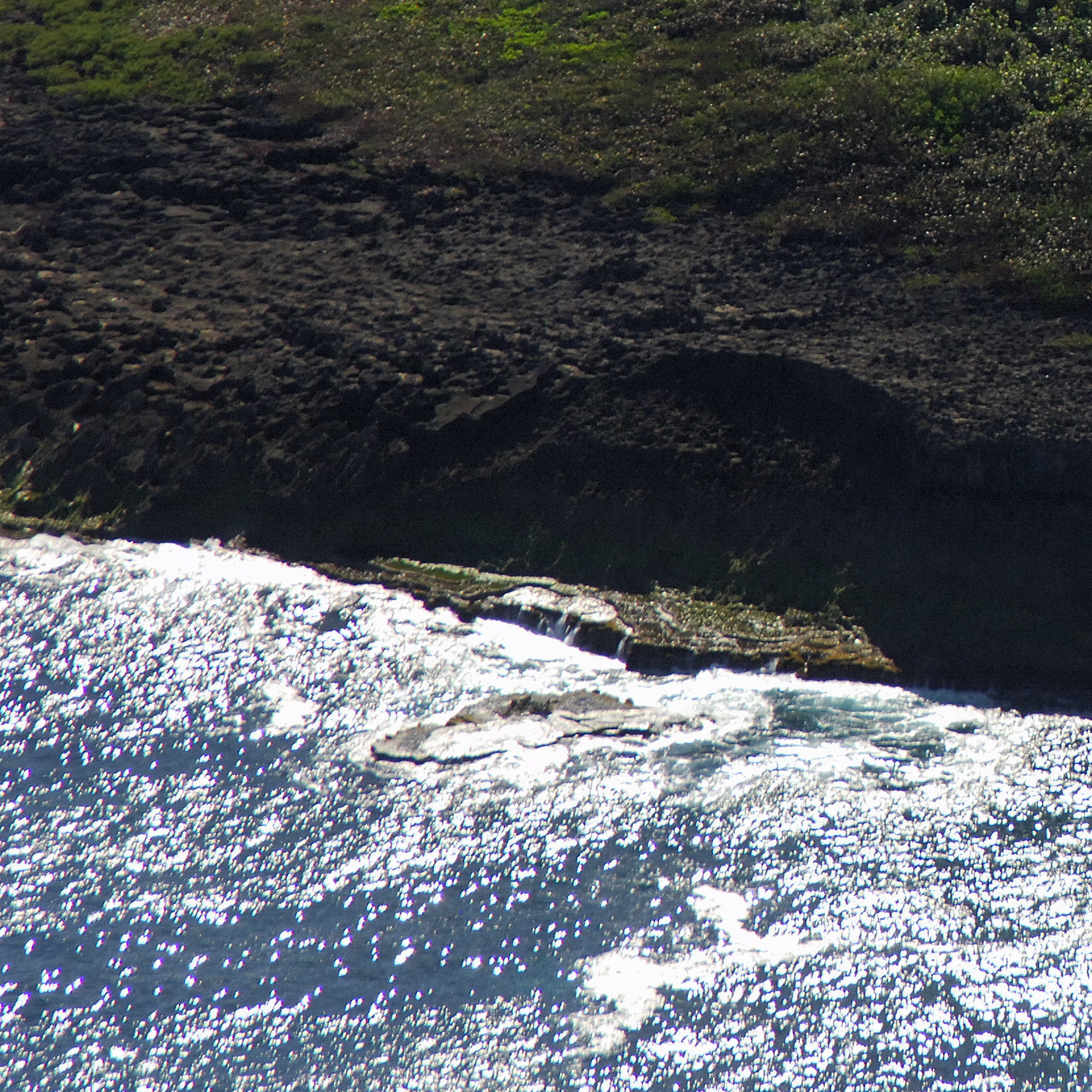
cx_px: 1397
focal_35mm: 329
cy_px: 198
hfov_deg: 5.3
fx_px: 11742
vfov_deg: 5.3
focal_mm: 100
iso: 400
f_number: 7.6
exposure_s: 1/1250
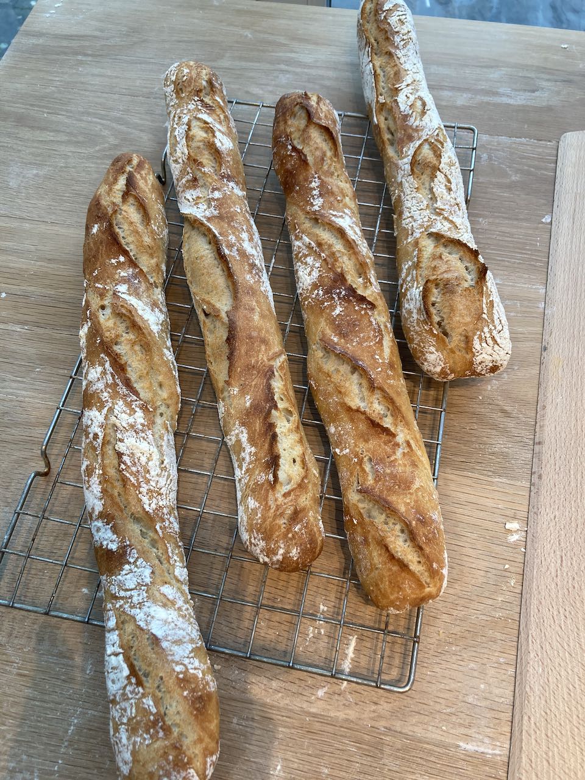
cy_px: 390
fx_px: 631
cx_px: 292
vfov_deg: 63.4
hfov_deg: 49.7
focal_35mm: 28
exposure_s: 1/50
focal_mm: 3.99
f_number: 1.8
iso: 50
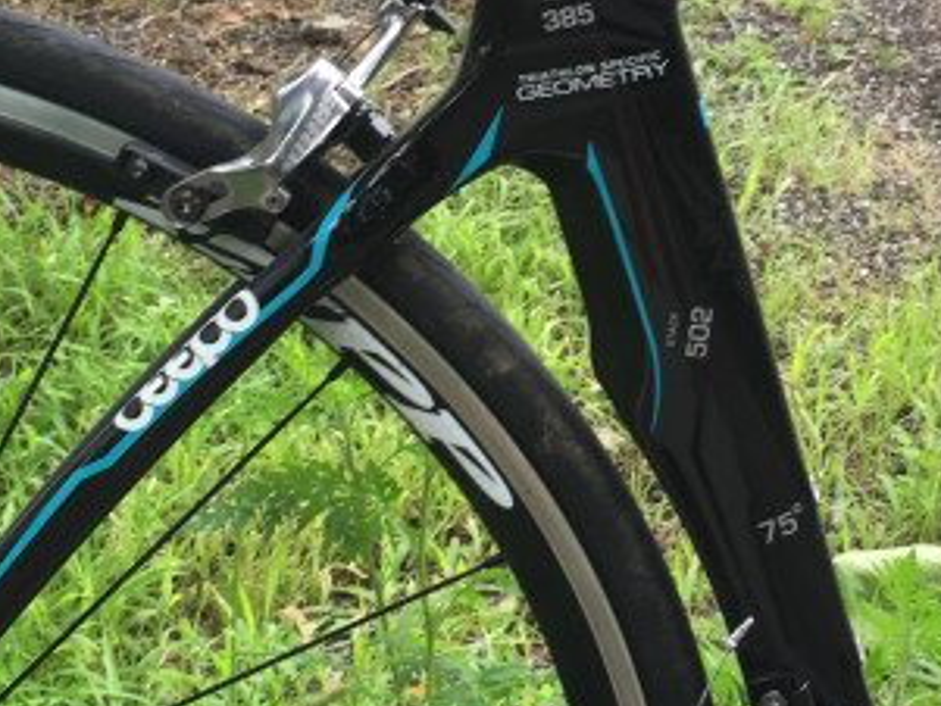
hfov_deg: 26.1
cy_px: 194
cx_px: 663
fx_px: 2012
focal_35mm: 74
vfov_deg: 19.8
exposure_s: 1/60
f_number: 2.2
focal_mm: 4.15
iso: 32
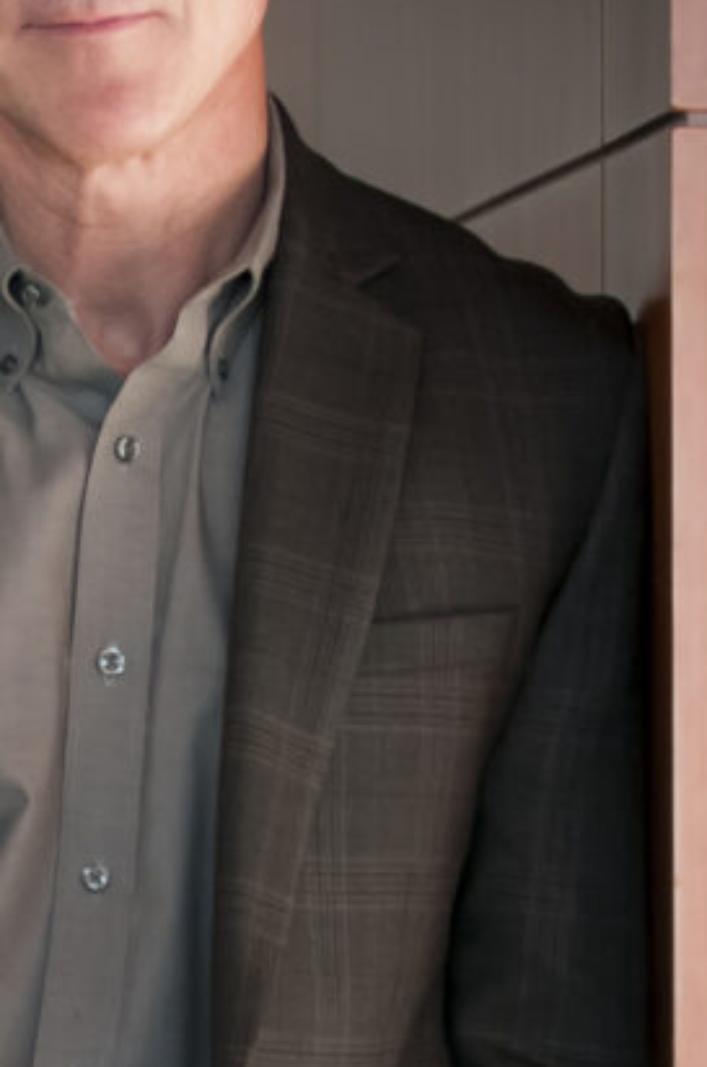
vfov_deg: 4.9
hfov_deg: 3.2
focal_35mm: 420
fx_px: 12420
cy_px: 1411
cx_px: -399
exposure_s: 1/80
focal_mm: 75
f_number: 2.8
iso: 400
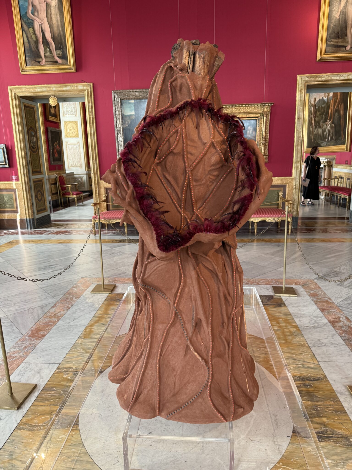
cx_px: 176
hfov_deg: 56.8
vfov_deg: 71.6
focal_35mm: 24
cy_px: 235
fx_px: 325
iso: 200
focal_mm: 6.76
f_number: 1.78
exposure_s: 1/70
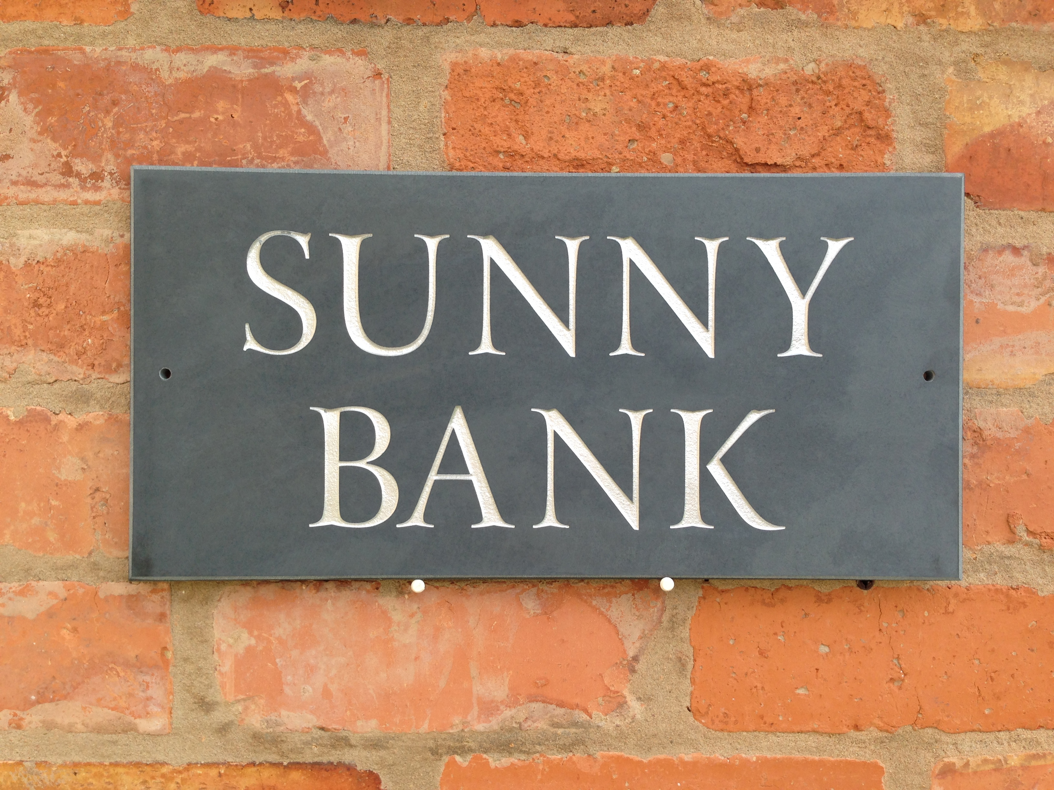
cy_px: 395
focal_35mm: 33
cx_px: 527
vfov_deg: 42.9
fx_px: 1005
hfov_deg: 55.4
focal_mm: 4.12
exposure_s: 1/321
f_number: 2.4
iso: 50
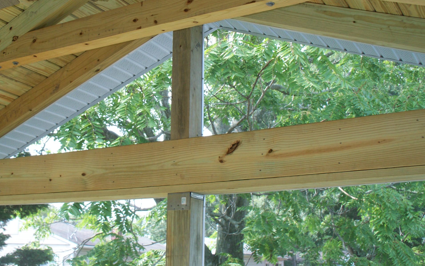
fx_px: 591
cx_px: 164
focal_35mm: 51
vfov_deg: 25.2
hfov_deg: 39.3
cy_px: 84
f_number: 2.8
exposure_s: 1/60
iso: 64
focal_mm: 7.54
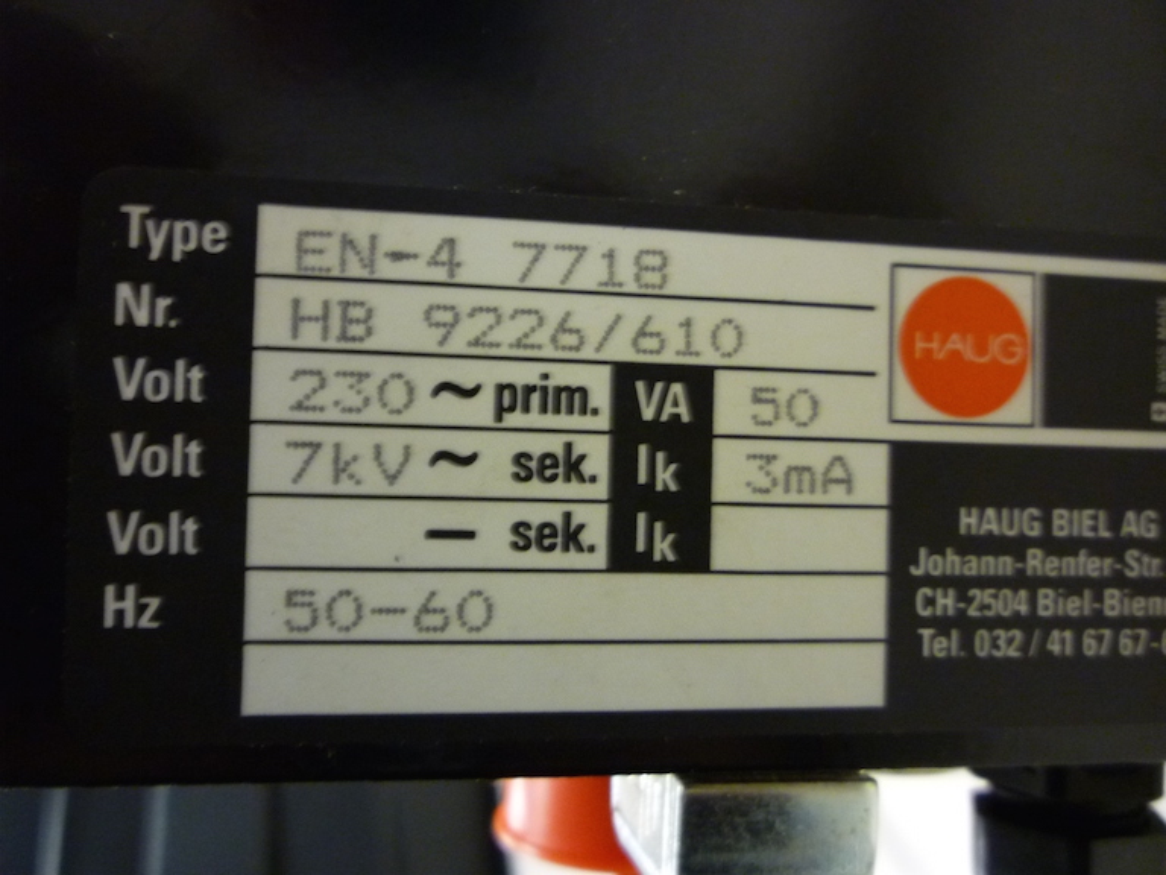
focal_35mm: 29
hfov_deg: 61.7
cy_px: 438
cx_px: 583
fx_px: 977
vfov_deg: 48.2
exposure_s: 1/8
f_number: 3.3
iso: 400
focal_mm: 5.2
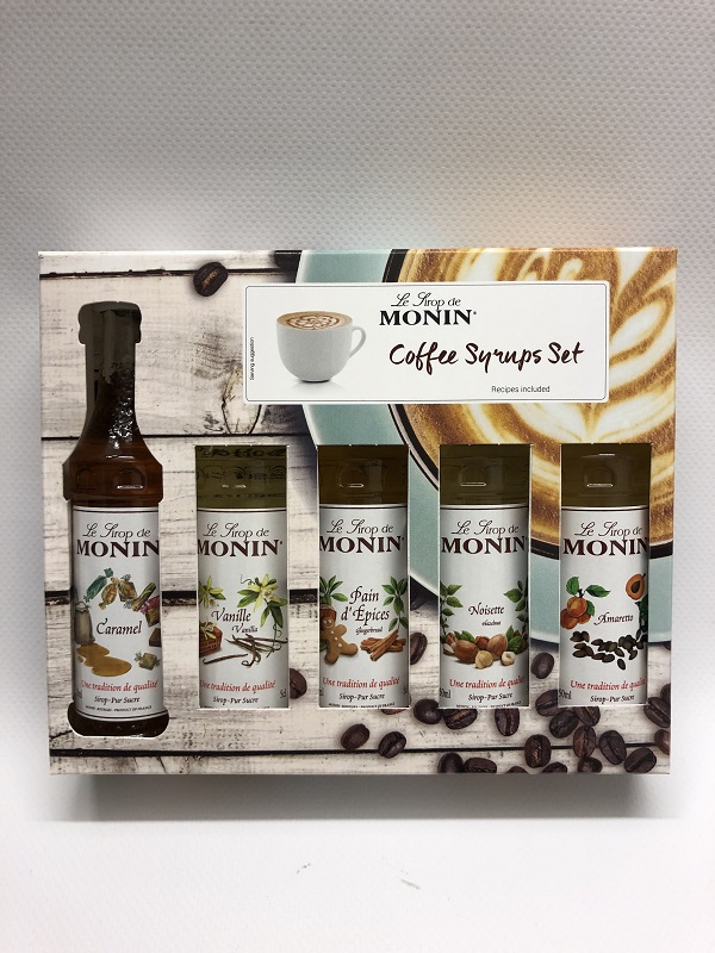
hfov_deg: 49.7
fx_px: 771
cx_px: 358
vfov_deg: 63.4
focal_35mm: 28
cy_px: 476
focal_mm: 3.99
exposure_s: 1/33
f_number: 1.8
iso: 40
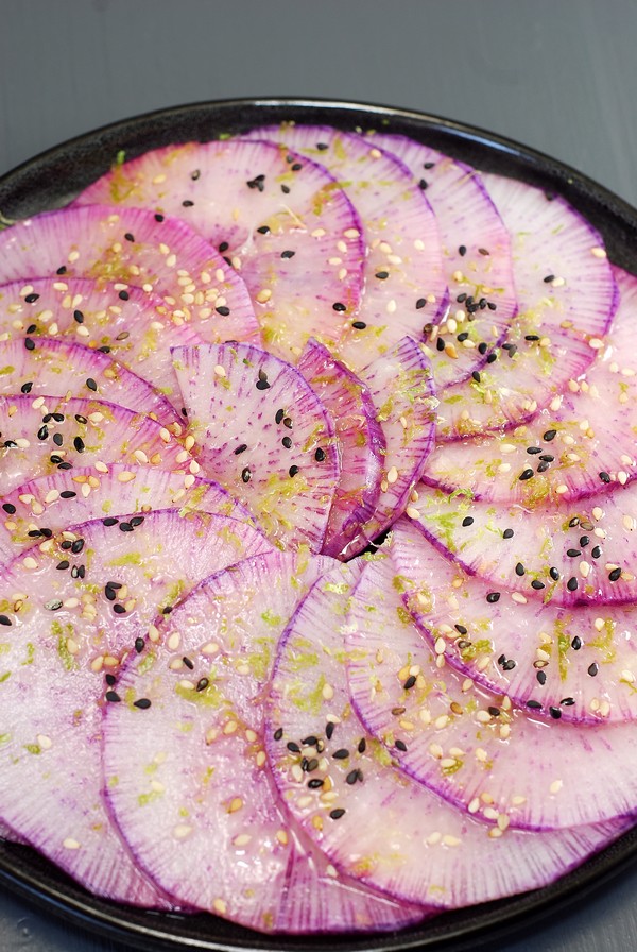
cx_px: 318
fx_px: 1984
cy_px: 476
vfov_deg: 27.0
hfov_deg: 18.2
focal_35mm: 75
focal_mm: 50
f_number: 5.6
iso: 100
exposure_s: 1/13
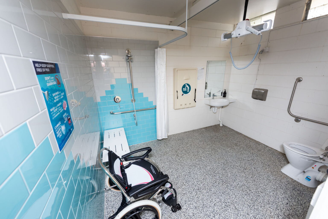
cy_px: 110
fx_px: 128
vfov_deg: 81.2
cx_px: 164
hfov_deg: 104.2
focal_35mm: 14
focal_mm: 14
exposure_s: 1/250
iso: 800
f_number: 7.1
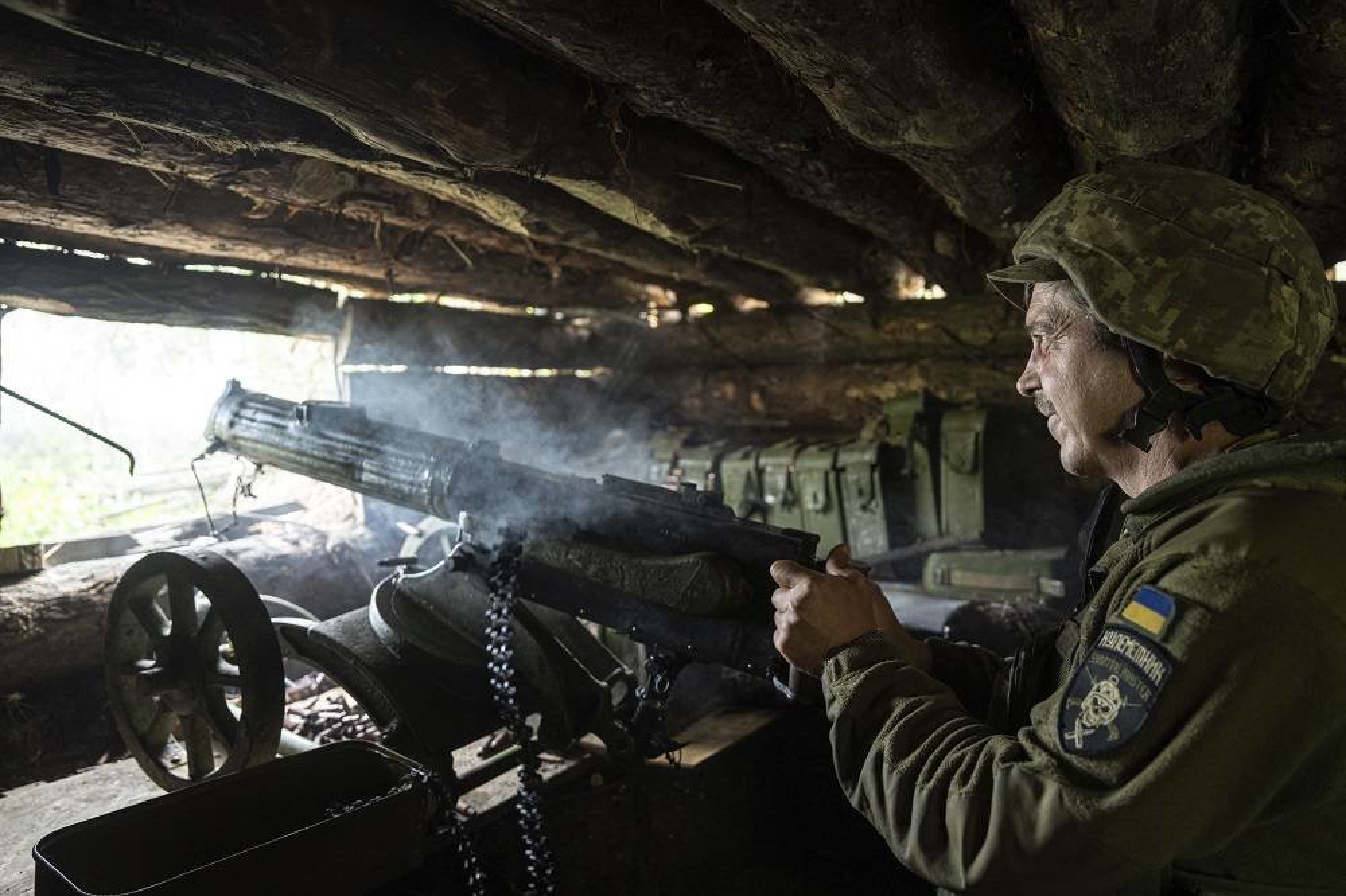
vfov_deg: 53.1
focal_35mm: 24
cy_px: 448
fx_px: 897
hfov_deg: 73.8
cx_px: 673
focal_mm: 24
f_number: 2.8
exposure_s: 1/125
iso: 640
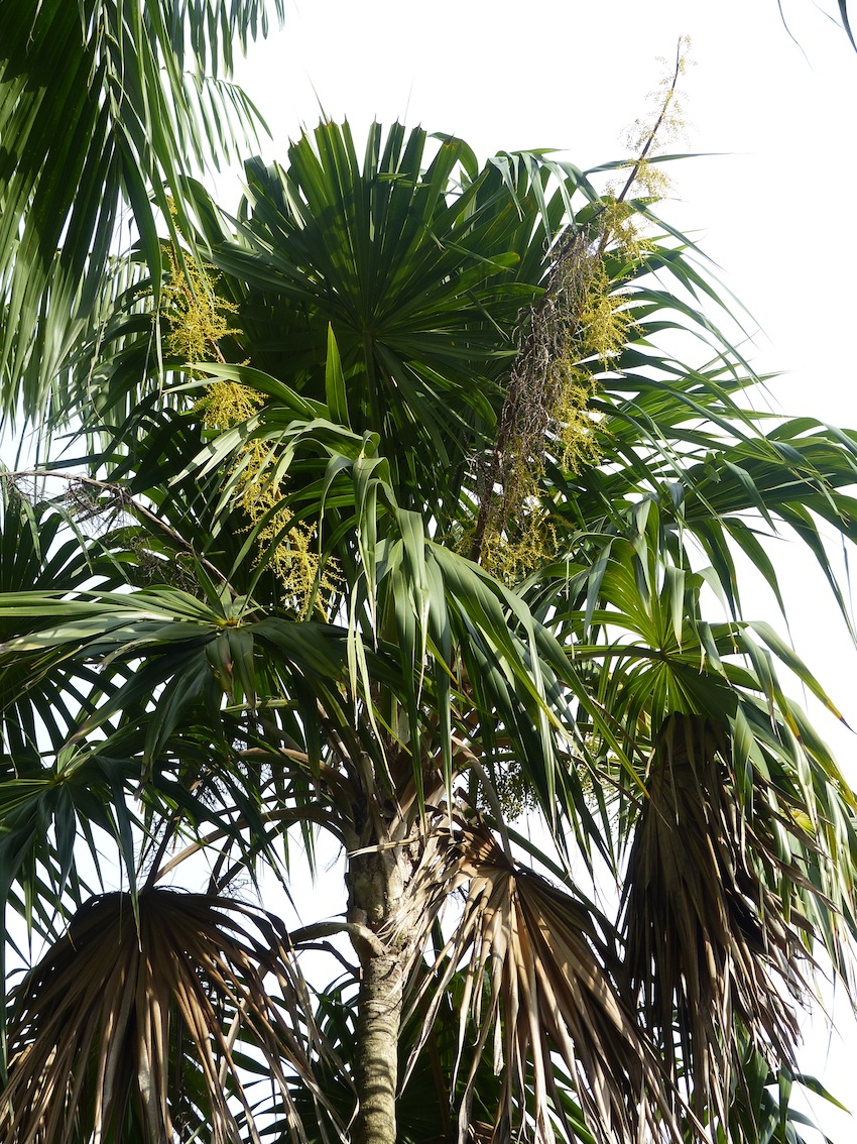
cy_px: 572
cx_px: 428
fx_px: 3599
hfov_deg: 13.6
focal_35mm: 109
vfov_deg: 18.0
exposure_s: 1/800
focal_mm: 19.6
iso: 100
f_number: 4
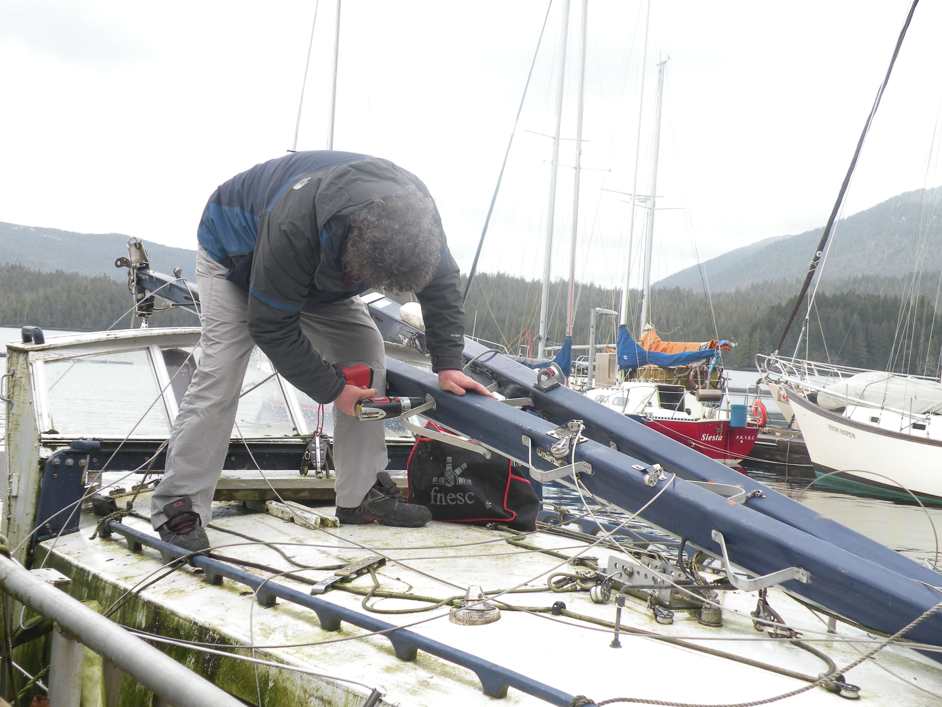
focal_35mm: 56
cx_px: 471
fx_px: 1524
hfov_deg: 34.3
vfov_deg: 26.1
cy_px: 354
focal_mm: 9.8
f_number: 3.5
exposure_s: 1/161
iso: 64
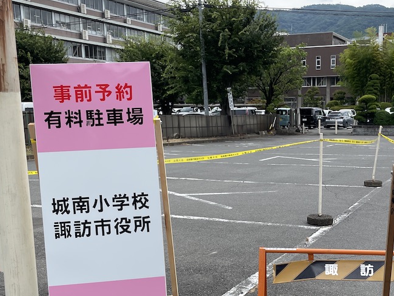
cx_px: 262
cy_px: 207
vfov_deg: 30.0
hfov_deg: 39.2
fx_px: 547
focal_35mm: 48
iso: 32
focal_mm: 4.2
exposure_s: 1/2564
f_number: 1.6
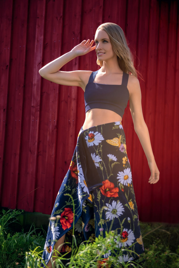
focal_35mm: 56
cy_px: 134
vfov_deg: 35.6
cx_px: 90
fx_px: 417
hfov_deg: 24.2
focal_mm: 56
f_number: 2.8
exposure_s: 1/2500
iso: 100
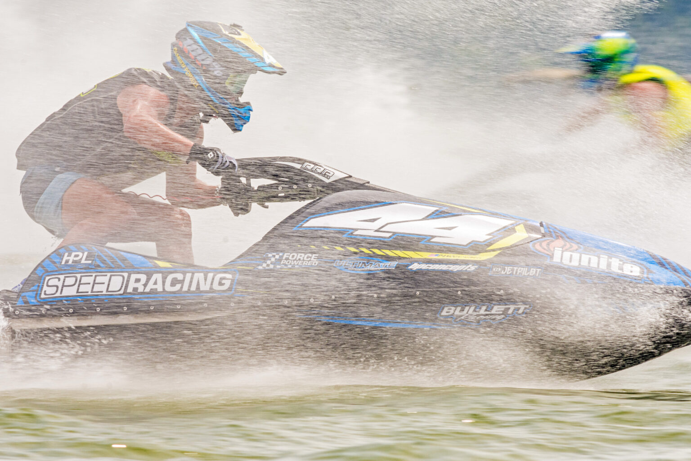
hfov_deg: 3.6
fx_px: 10940
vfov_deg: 2.4
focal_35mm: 570
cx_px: 346
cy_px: 230
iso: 400
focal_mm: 380
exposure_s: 1/500
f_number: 13
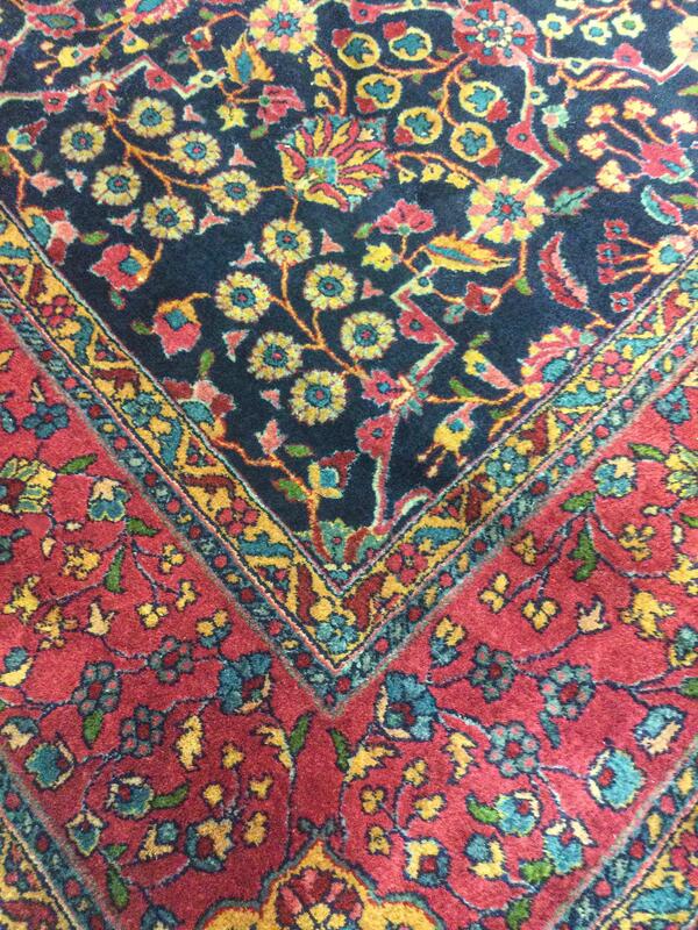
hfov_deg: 45.4
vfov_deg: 58.4
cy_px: 465
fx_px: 833
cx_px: 349
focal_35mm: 31
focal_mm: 3.3
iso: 200
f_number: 2.4
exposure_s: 1/20
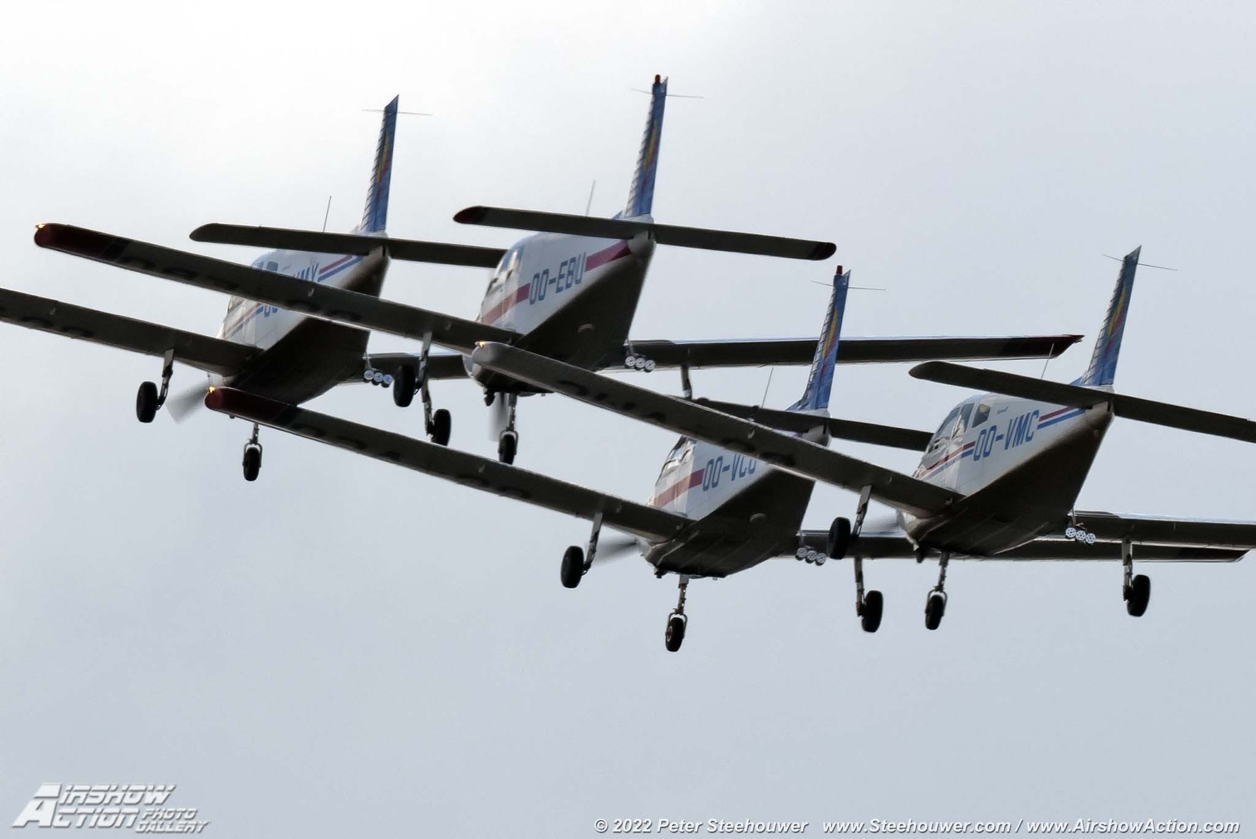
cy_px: 420
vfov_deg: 1.8
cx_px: 628
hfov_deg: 2.7
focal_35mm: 750
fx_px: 26180
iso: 90
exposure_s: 1/800
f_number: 7.1
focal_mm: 500
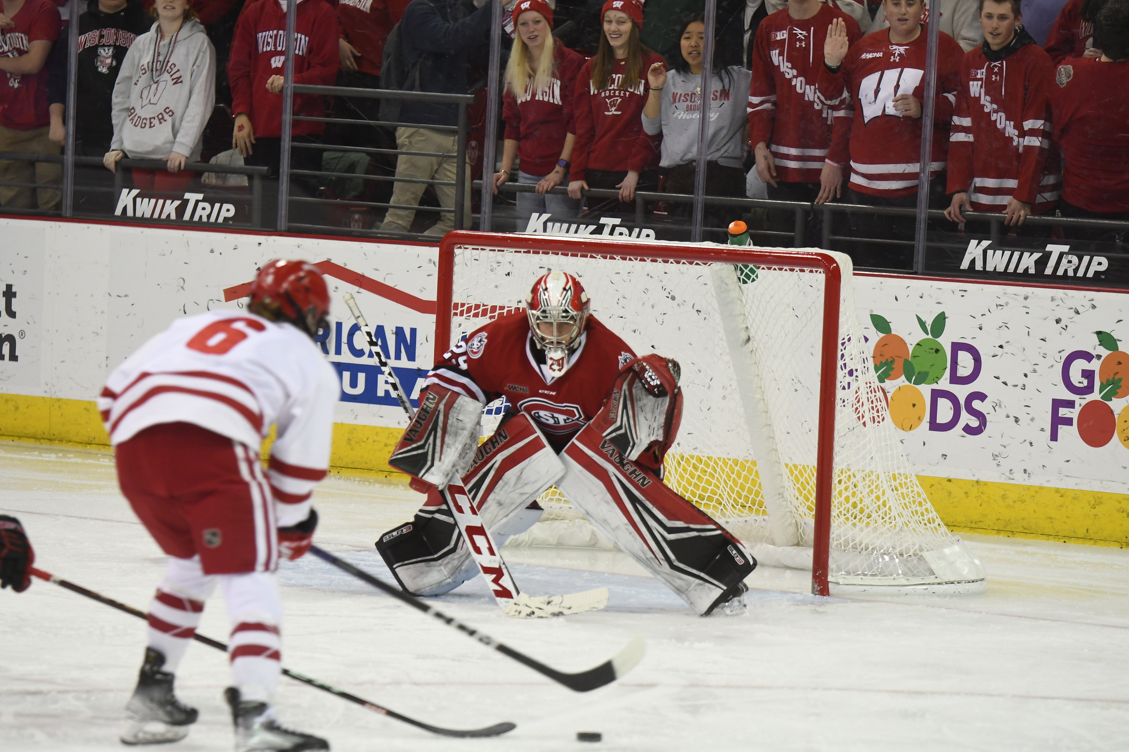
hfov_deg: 10.2
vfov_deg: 6.8
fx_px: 6334
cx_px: 564
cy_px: 376
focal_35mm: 202
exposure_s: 1/800
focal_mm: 135
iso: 1250
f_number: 2.8
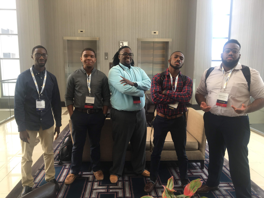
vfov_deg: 48.2
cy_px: 99
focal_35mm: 29
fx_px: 221
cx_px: 132
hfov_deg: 61.7
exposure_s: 1/120
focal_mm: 4.15
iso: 40
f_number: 2.2
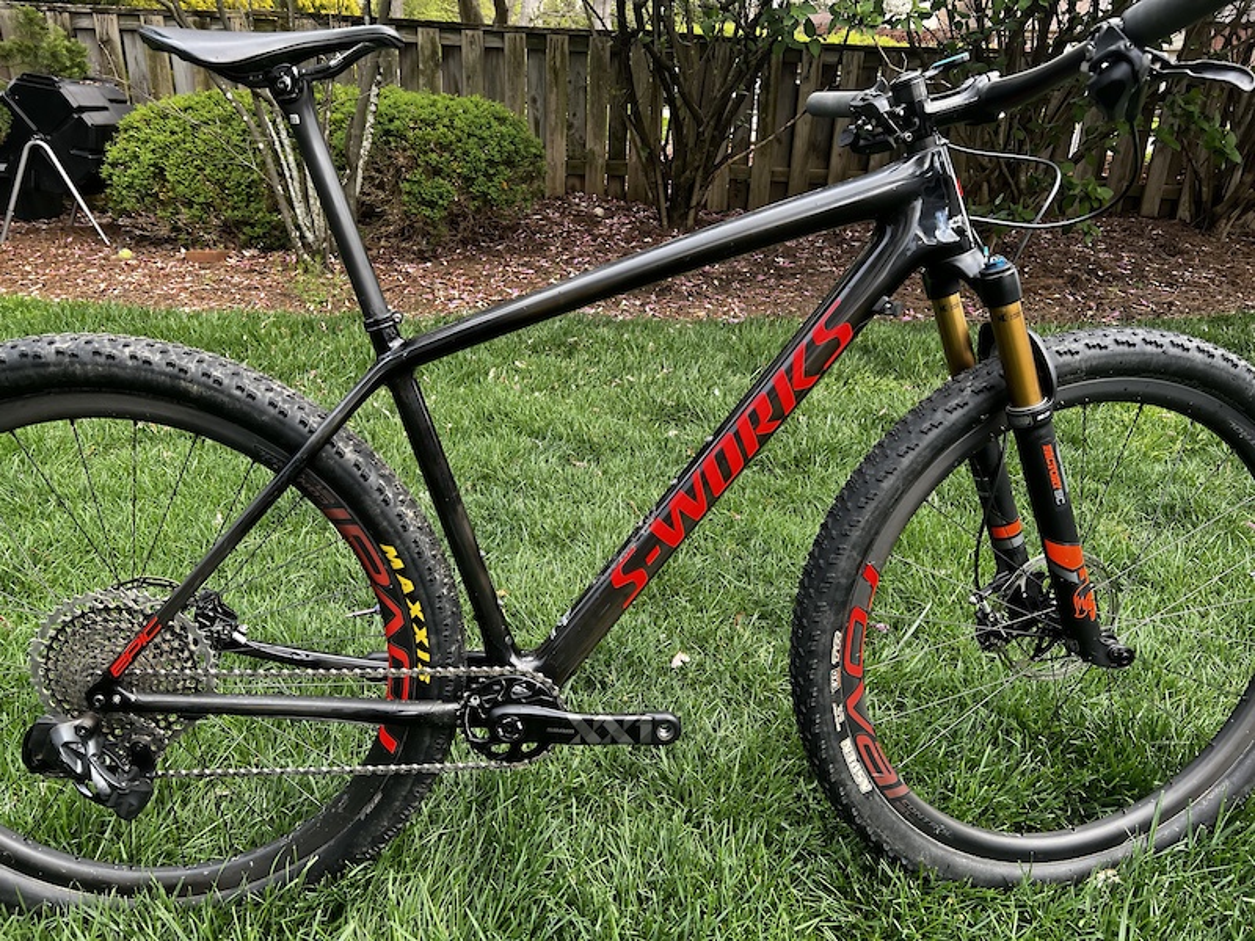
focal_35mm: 26
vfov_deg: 53.1
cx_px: 628
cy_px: 470
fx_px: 943
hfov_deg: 67.3
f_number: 1.5
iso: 80
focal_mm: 5.7
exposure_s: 1/121
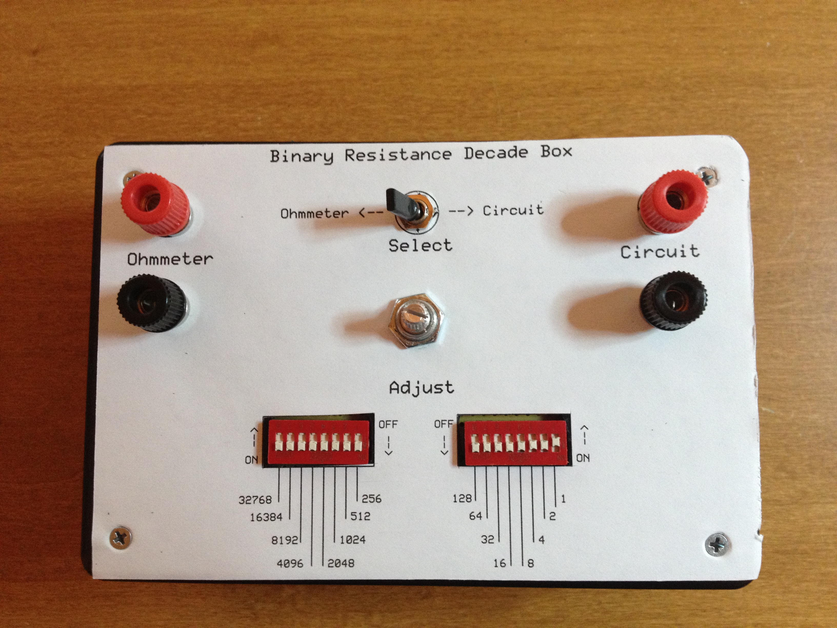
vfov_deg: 40.7
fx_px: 846
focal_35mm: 35
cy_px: 314
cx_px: 418
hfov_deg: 52.6
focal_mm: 4.28
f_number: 2.4
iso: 200
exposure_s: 1/20
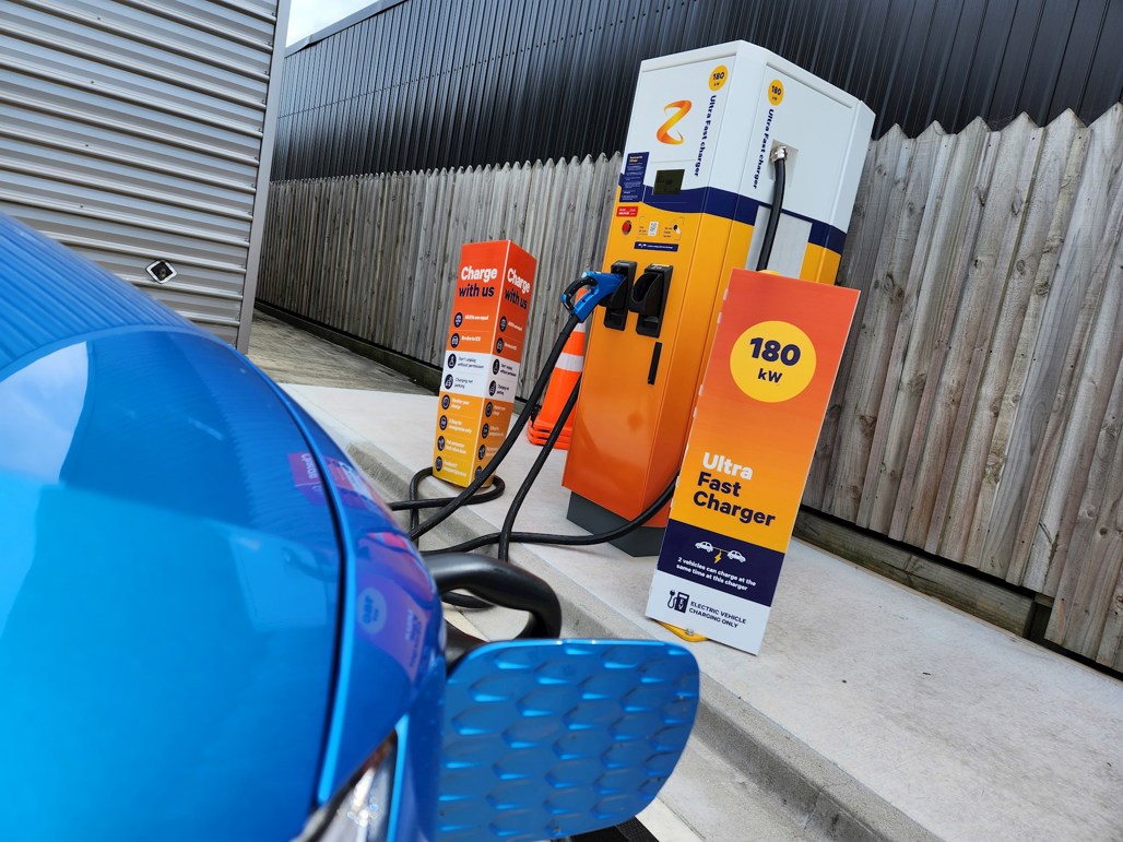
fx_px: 746
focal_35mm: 23
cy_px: 421
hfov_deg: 73.9
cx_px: 562
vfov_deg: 58.9
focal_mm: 5.4
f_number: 1.8
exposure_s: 1/1024
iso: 20
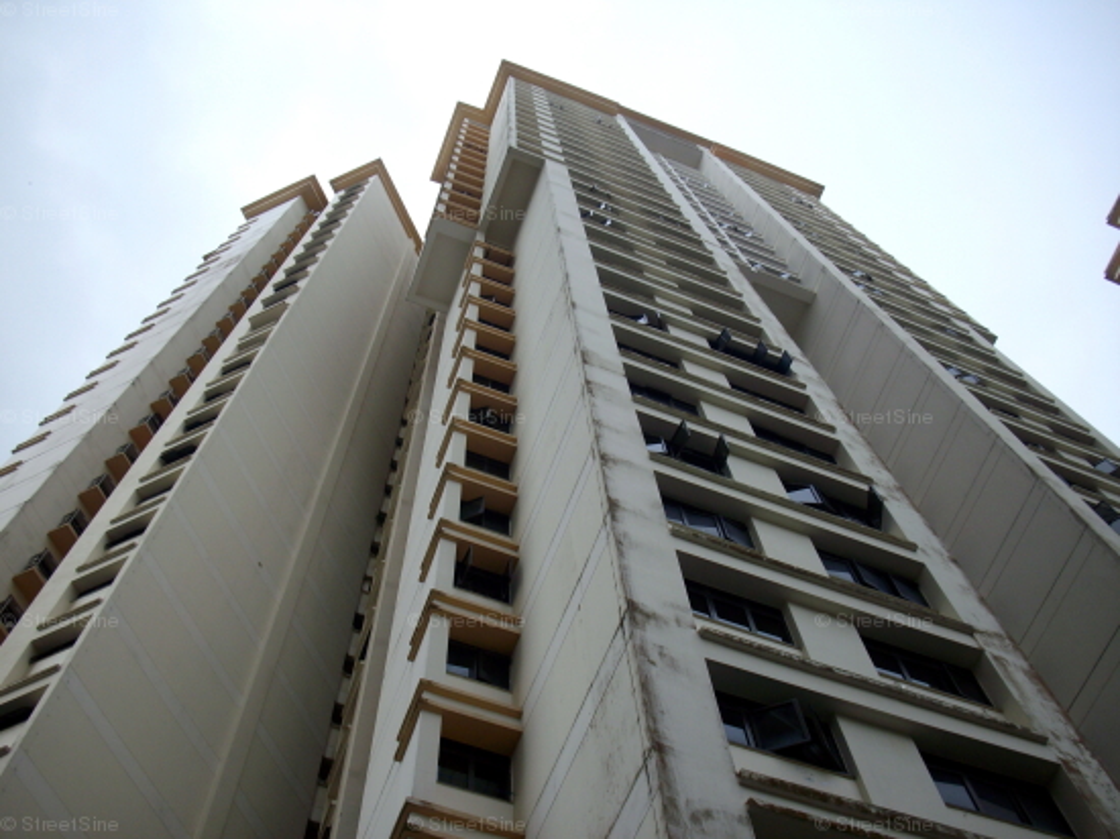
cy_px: 420
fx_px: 1197
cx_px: 560
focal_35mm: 37
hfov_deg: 50.2
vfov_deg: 38.6
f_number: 5.6
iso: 80
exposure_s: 1/250
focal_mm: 6.2
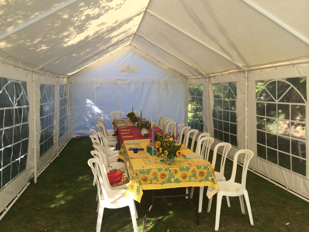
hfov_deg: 60.0
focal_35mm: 30
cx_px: 154
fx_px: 268
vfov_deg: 46.8
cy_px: 116
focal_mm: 4.12
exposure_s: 1/406
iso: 32
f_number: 2.2
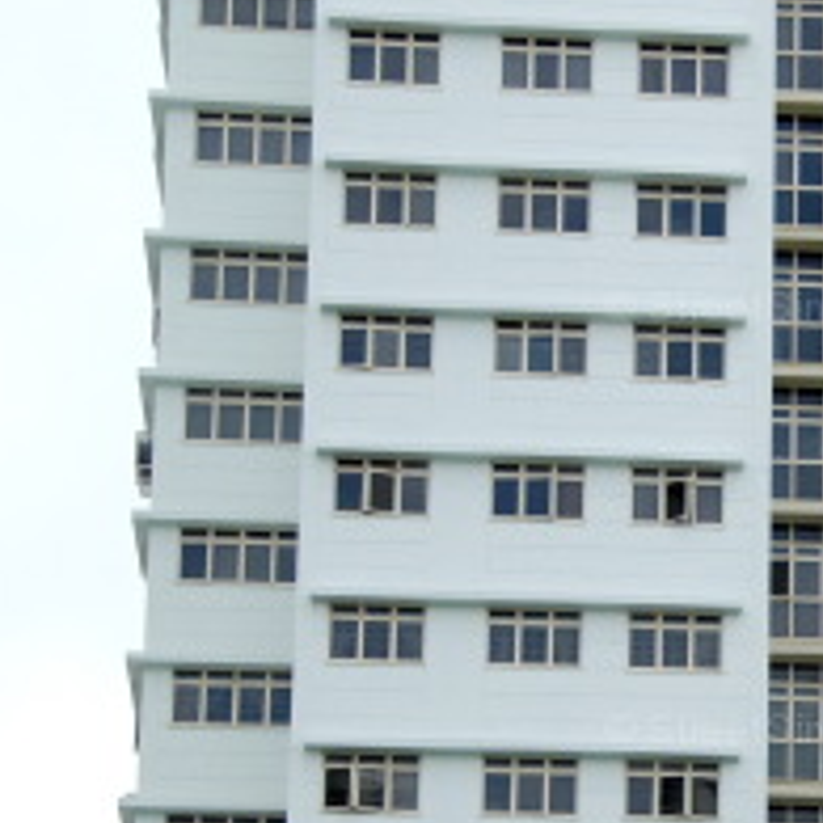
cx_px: 920
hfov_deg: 8.6
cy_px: 635
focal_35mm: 201
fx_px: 5407
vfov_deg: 8.7
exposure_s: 1/640
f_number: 5
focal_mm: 56
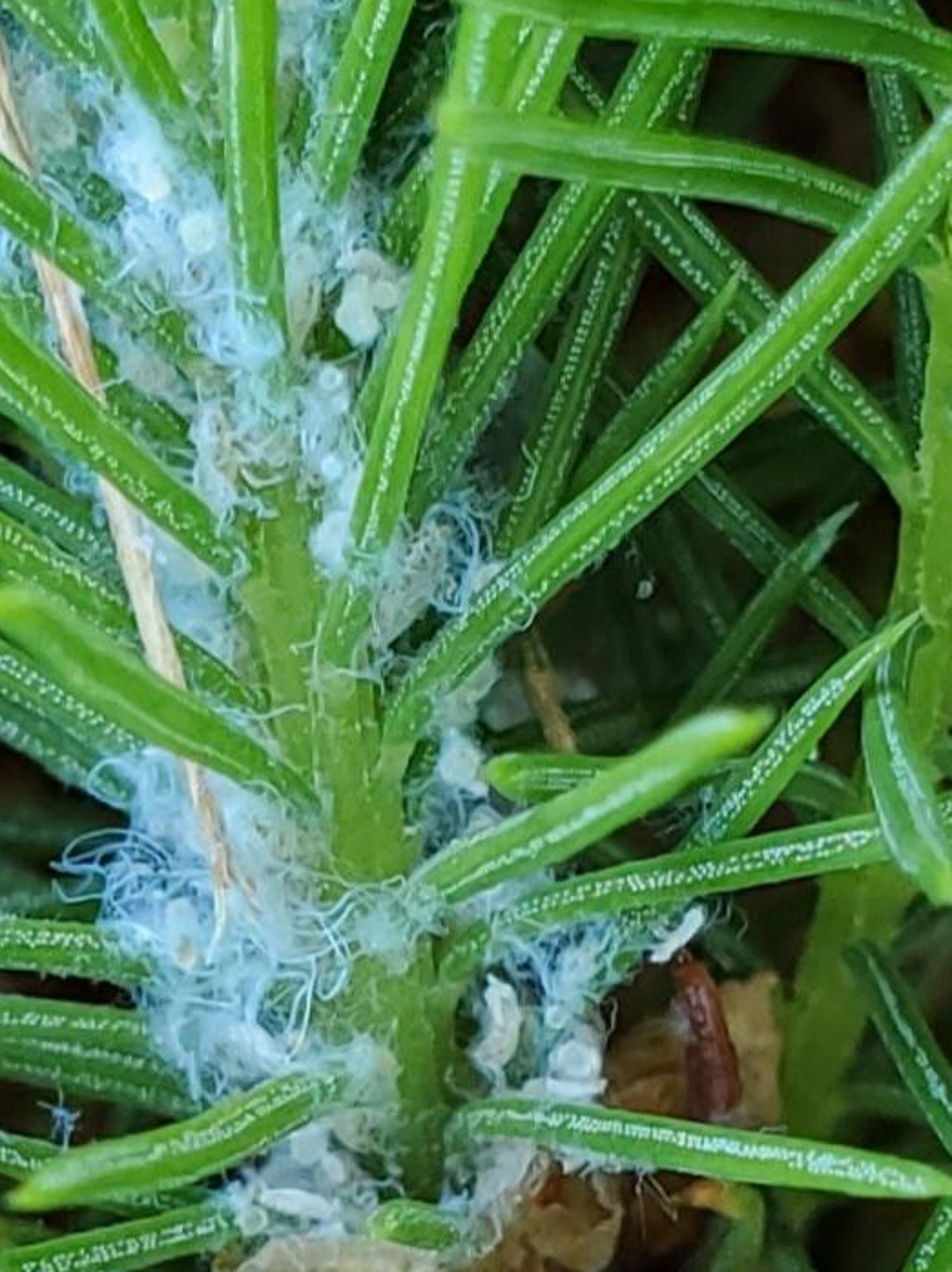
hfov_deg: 41.6
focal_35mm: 34
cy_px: 720
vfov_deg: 53.8
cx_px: 378
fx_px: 1248
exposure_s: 1/100
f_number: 2.4
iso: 50
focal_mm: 4.3
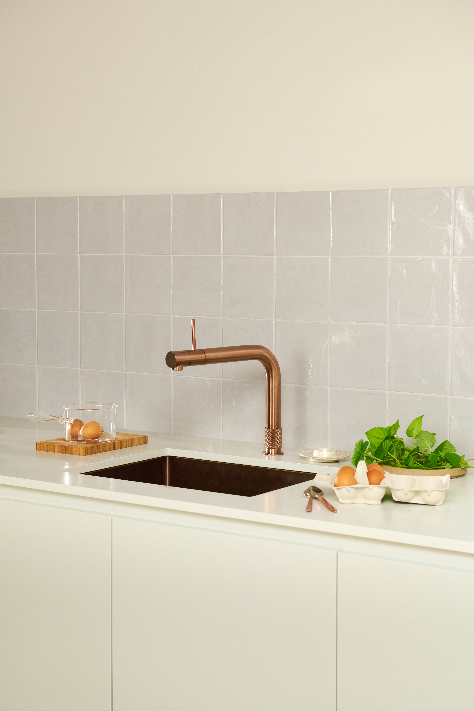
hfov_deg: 21.9
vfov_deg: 32.4
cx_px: 237
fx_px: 1224
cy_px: 356
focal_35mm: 62
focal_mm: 62
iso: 400
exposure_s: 1/100
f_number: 8
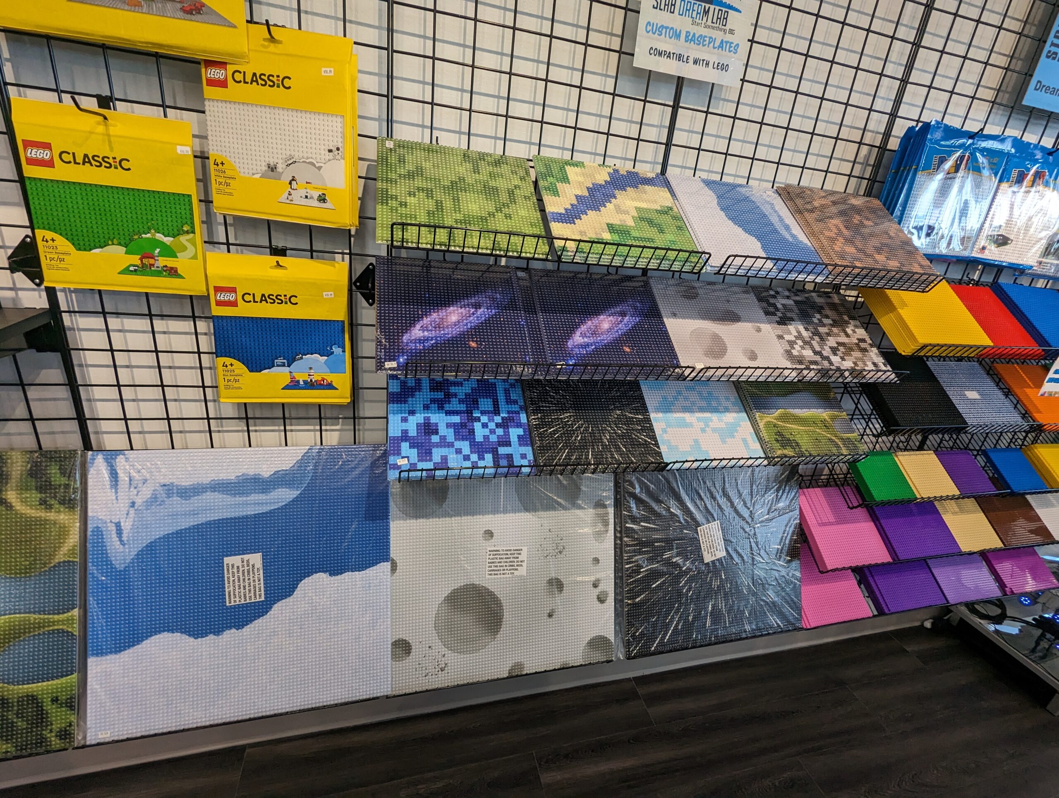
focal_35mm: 16
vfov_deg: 78.3
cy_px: 399
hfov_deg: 94.4
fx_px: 490
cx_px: 530
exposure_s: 1/120
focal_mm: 2.35
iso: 133
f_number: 2.2
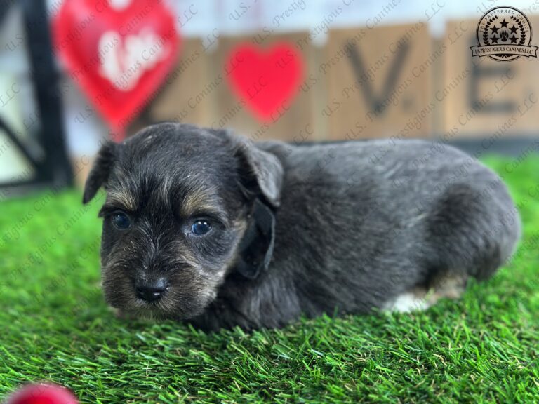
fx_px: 747
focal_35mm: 48
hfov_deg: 39.7
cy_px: 202
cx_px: 270
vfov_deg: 30.3
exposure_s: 1/60
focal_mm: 6.86
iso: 200
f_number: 1.78
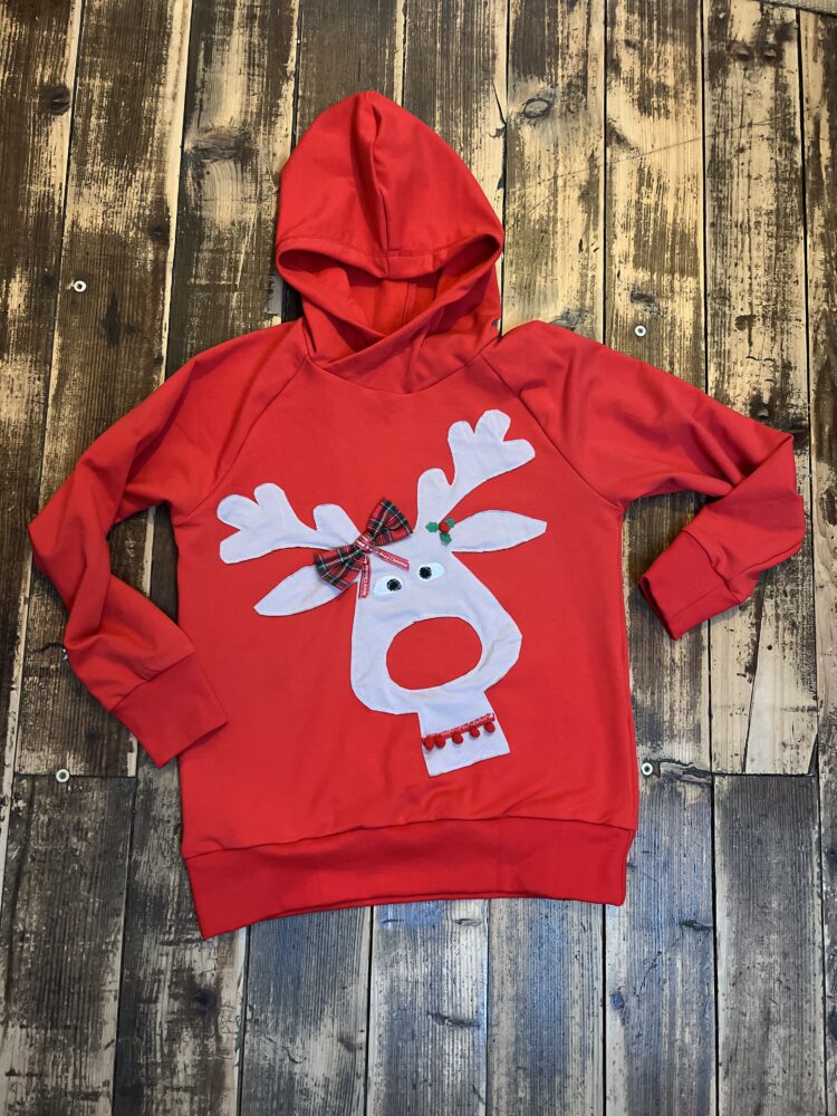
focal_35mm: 26
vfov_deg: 67.3
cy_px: 558
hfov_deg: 53.1
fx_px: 838
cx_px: 418
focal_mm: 5.7
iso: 500
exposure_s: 1/38
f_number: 1.5
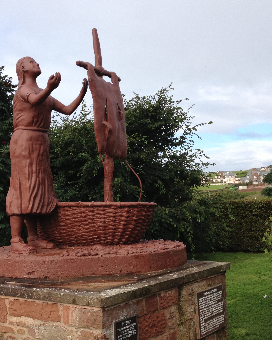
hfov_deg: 29.7
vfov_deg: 36.7
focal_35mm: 51
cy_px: 175
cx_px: 122
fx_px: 513
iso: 50
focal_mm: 4.28
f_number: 2.4
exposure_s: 1/1022
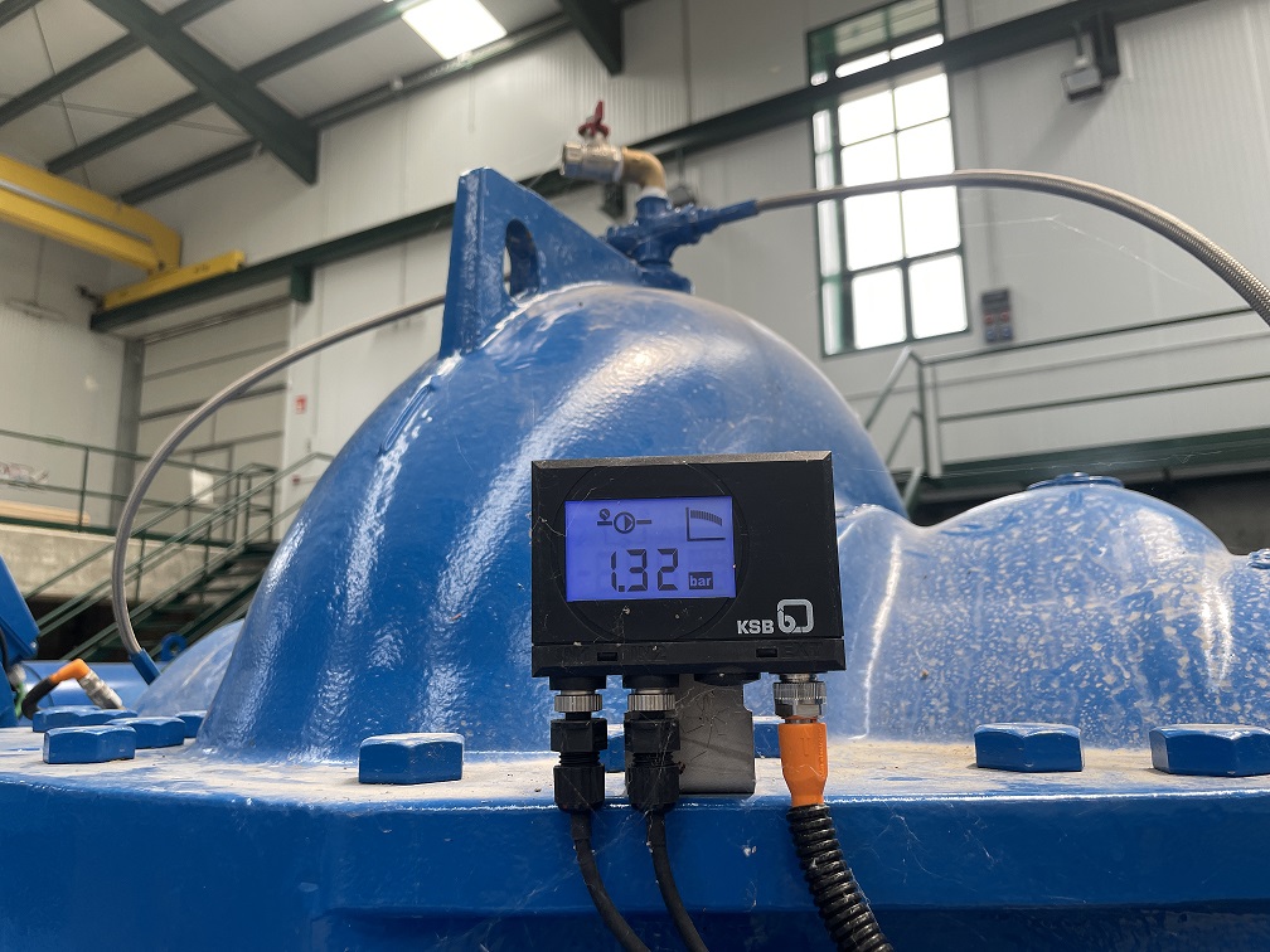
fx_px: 954
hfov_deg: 67.3
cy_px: 476
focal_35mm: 26
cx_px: 635
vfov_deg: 53.1
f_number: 1.6
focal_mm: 4.2
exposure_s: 1/121
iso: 40
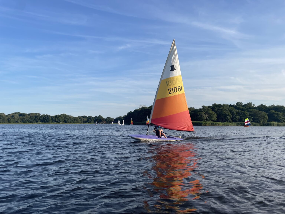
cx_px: 142
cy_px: 107
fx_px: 214
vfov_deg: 53.1
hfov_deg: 67.3
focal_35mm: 26
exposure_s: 1/2451
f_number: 1.6
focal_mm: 4.2
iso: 32
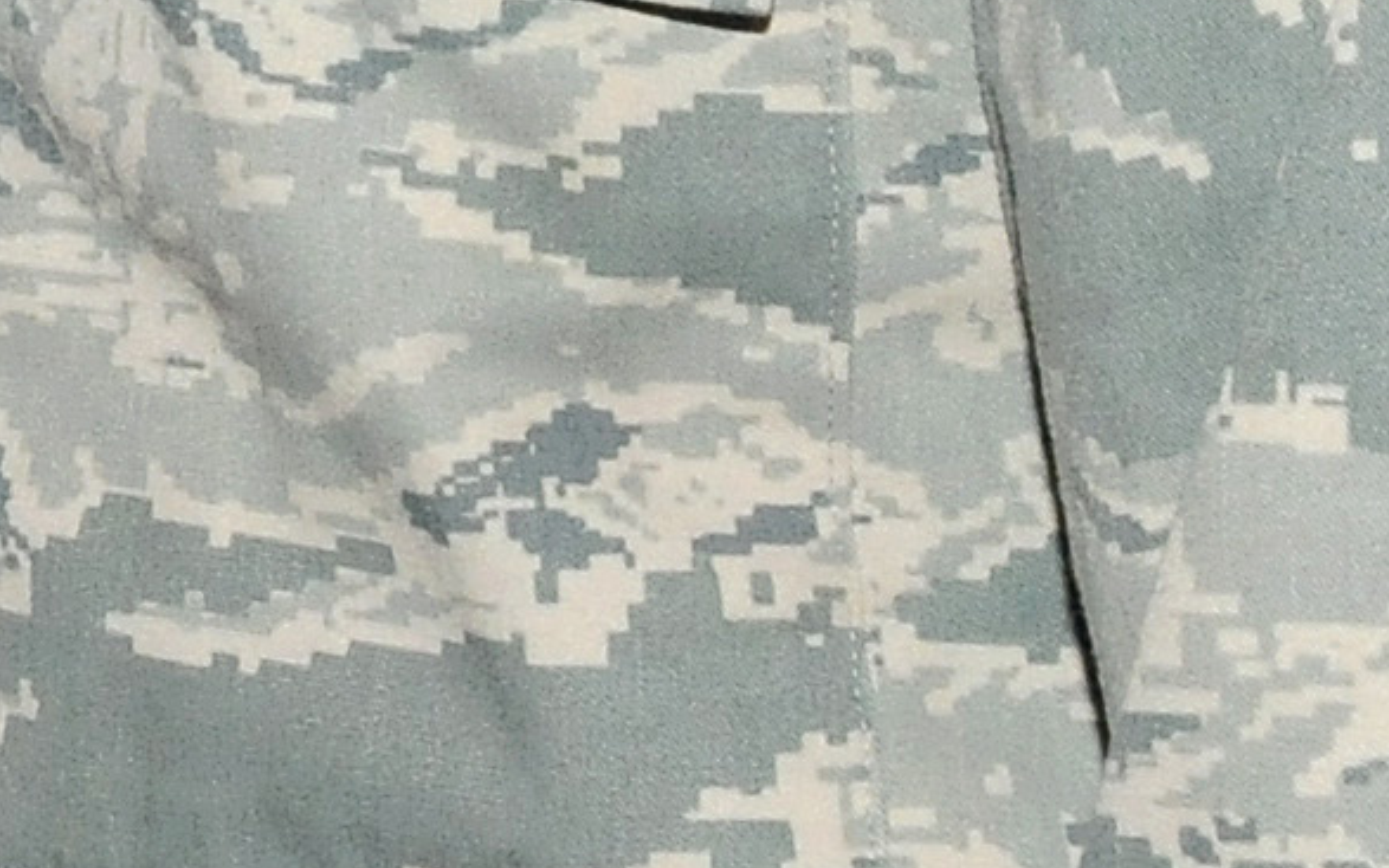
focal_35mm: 223
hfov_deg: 8.9
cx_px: -1424
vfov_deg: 5.7
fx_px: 8442
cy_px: -941
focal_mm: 20
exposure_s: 1/60
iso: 800
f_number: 5.6
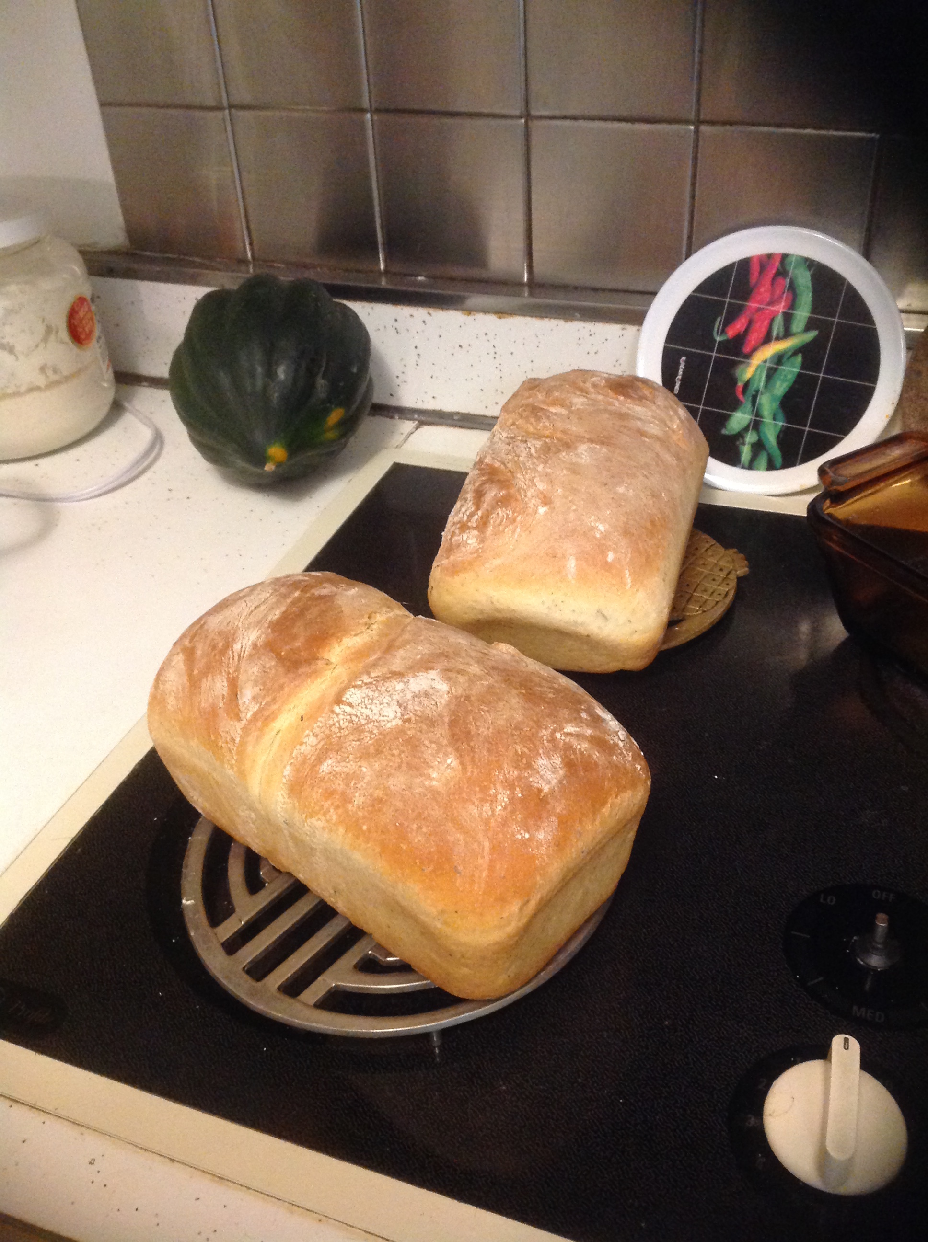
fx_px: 1254
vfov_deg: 52.7
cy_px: 621
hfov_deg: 40.6
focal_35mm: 35
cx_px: 464
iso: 400
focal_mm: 4.28
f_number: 2.4
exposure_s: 1/15
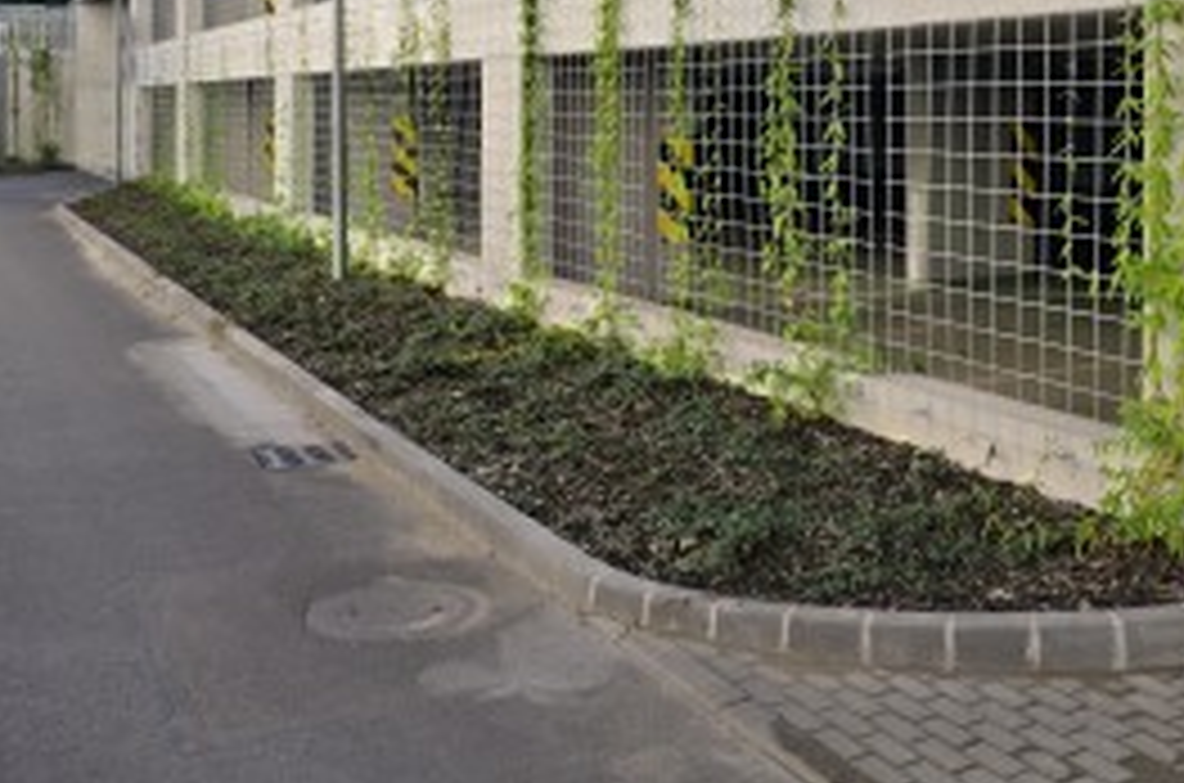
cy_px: 101
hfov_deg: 46.9
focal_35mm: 41
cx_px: 779
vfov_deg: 31.3
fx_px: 1342
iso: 200
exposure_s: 1/50
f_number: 14
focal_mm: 15
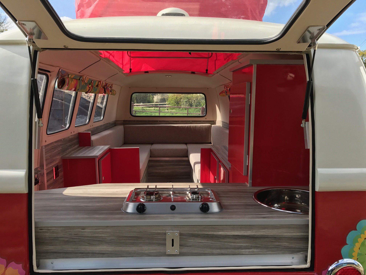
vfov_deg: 49.7
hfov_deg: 63.4
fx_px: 296
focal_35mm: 28
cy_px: 138
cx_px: 183
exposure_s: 1/748
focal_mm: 3.99
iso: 20
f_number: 1.8
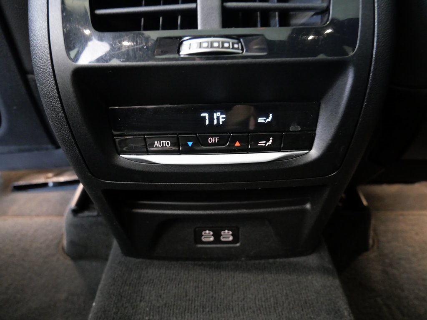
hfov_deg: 71.6
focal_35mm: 24
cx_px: 214
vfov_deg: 56.8
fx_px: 296
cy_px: 160
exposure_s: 1/10
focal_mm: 12
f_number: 3.5
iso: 3200
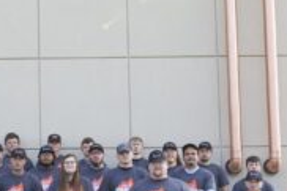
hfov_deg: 17.3
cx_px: -24
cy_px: 122
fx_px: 916
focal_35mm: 115
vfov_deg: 11.9
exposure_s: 1/160
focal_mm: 20
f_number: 8
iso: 400
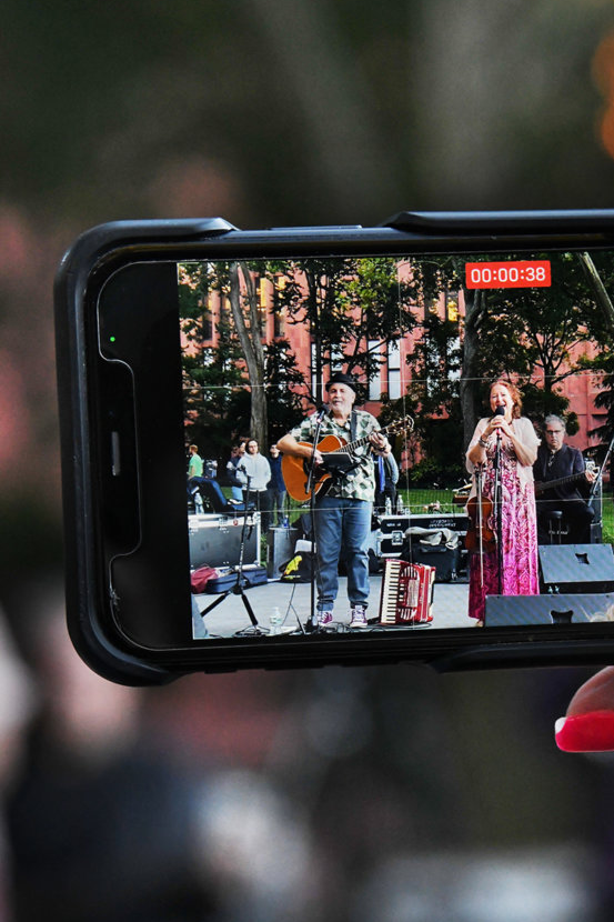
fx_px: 4837
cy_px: 540
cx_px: 515
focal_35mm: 189
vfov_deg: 10.9
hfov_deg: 7.3
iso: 2000
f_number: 5.6
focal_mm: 98
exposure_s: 1/320
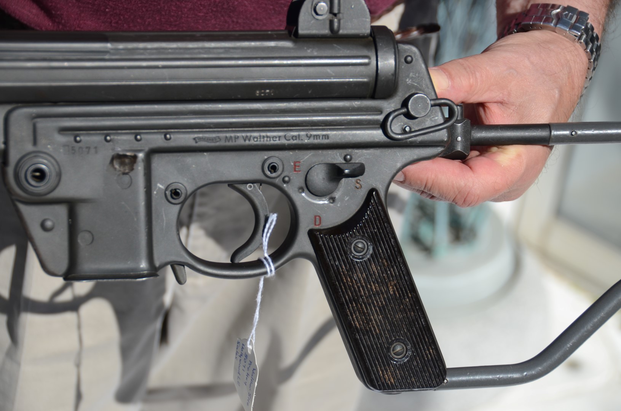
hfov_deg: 19.5
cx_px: 310
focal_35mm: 105
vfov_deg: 13.0
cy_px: 206
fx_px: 1807
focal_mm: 70
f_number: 5
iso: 100
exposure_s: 1/400
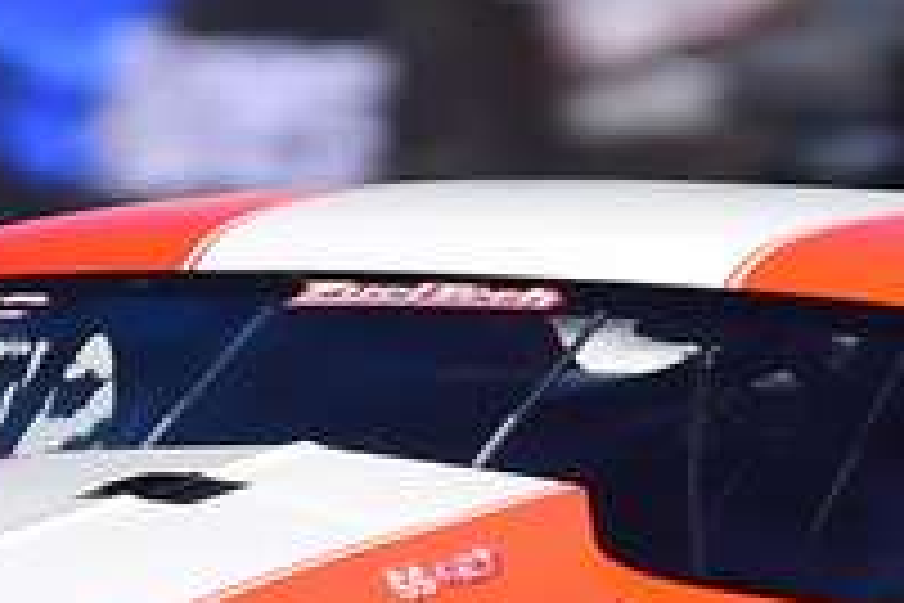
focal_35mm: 1906
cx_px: 580
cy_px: 900
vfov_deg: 0.7
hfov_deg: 1.1
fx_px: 47858
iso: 100
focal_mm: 300
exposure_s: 1/320
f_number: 5
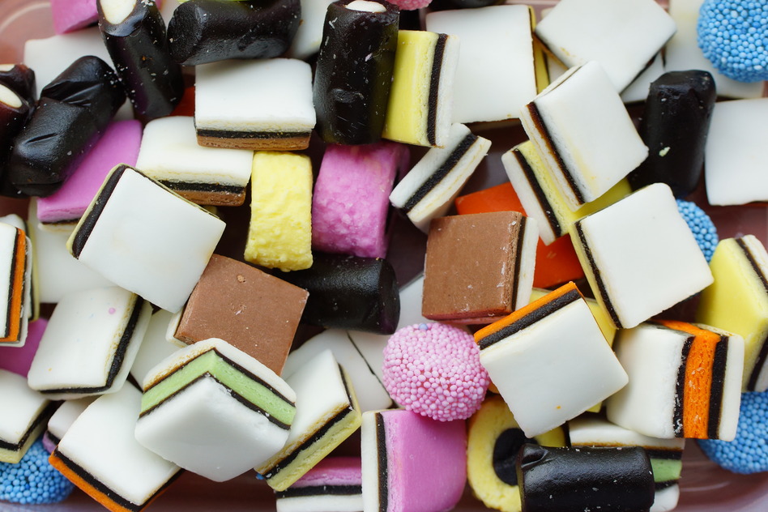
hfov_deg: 22.6
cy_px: 256
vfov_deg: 15.2
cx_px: 384
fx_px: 1920
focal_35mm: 90
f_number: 5.6
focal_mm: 60
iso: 320
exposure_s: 1/80
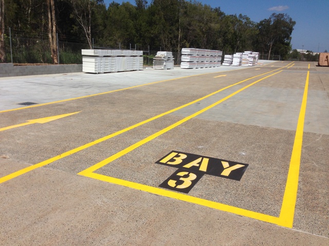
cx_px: 164
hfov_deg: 55.4
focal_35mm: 33
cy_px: 123
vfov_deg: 42.9
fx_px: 314
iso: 50
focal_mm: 4.12
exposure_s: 1/3623
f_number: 2.4
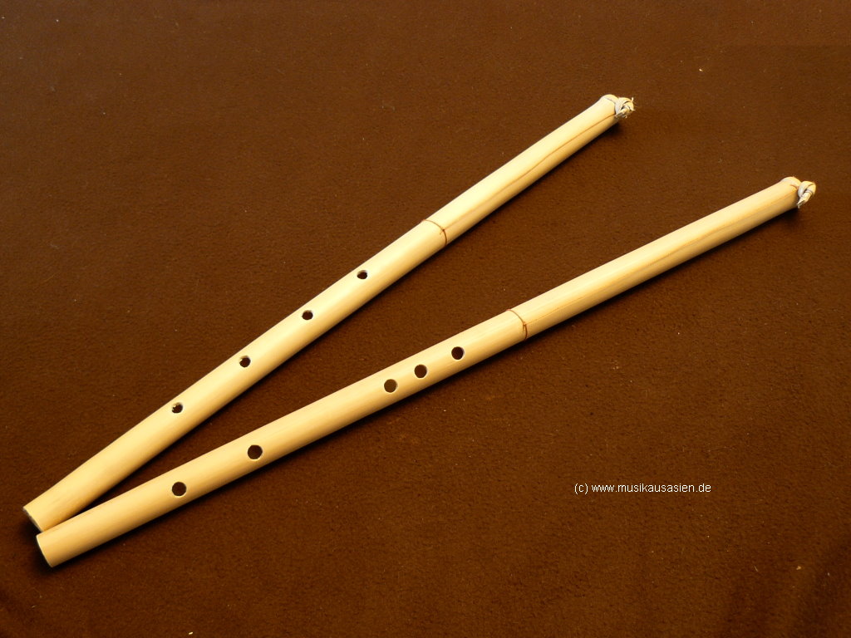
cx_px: 426
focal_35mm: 36
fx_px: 885
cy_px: 319
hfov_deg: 51.4
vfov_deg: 39.7
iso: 100
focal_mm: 6
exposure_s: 1/2.5
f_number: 2.8
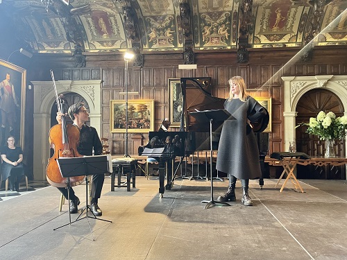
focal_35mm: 26
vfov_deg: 53.1
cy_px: 130
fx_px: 261
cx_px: 174
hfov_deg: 67.3
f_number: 1.6
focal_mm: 5.1
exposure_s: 1/50
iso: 250
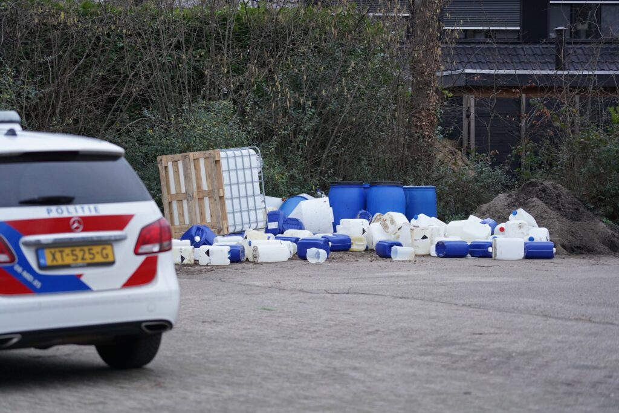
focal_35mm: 127
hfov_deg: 16.1
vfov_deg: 10.8
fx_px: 2184
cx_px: 310
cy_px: 206
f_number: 4
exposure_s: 1/160
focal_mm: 127
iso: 2000
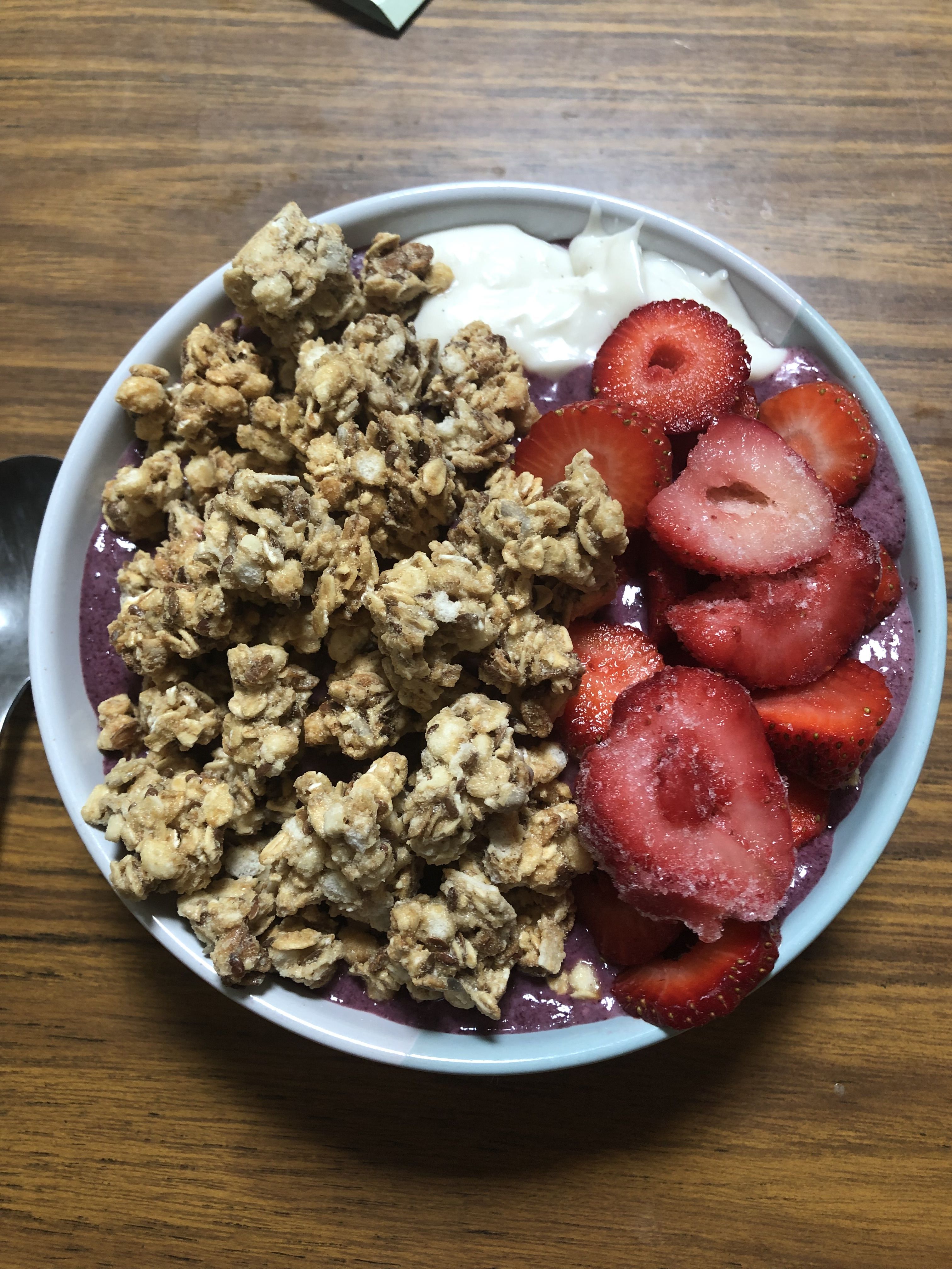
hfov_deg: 49.7
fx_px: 1027
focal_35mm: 28
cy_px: 634
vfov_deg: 63.4
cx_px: 476
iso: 40
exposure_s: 1/15
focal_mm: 3.99
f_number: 1.8
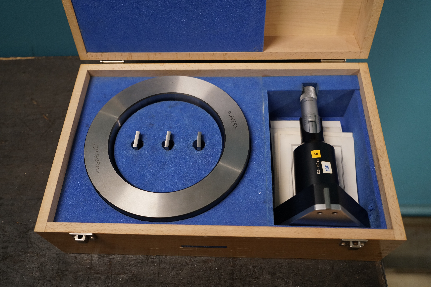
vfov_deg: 42.3
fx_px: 371
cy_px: 144
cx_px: 216
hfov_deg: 60.3
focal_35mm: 31
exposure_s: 1/160
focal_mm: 31
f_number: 4
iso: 2000
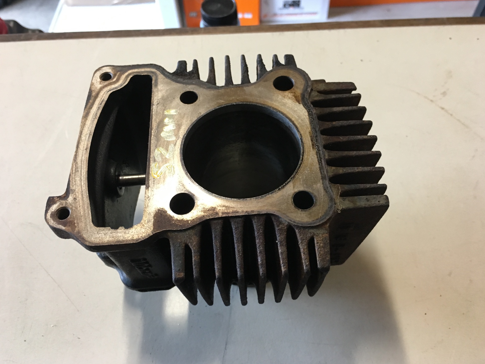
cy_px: 183
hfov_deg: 60.0
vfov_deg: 46.8
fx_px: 420
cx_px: 244
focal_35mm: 30
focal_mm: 4.15
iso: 160
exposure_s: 1/33
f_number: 2.2
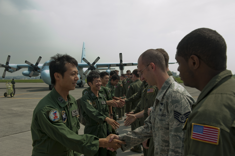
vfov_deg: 41.1
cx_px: 118
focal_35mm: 32
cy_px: 78
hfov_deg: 58.7
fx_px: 209
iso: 200
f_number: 6.3
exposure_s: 1/320
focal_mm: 32
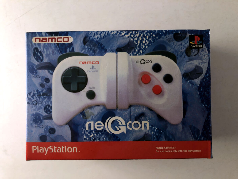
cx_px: 119
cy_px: 90
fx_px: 193
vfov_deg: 49.7
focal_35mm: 28
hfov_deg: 63.4
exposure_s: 1/11
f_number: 1.8
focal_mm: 3.99
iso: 100
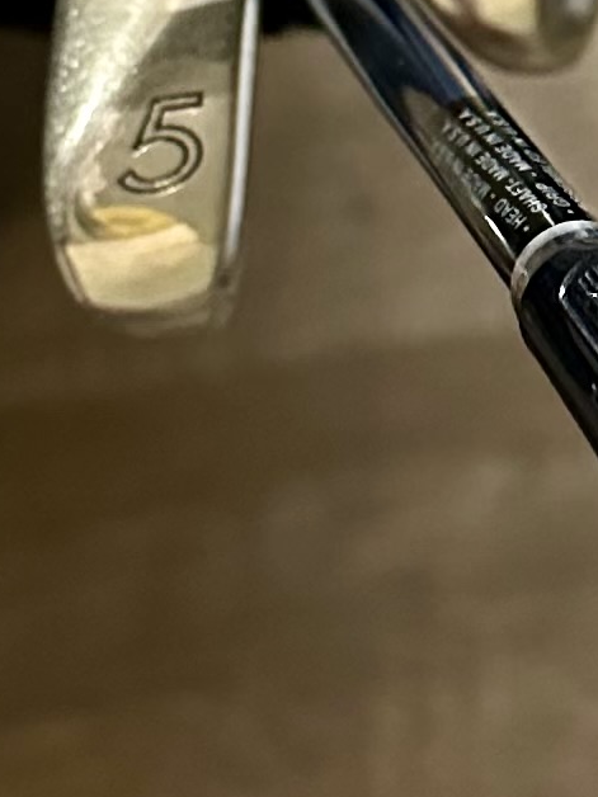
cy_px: -16
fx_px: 3547
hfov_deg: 9.6
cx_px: 278
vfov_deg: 12.7
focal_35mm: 154
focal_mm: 6.86
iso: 1000
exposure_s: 1/40
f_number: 1.78
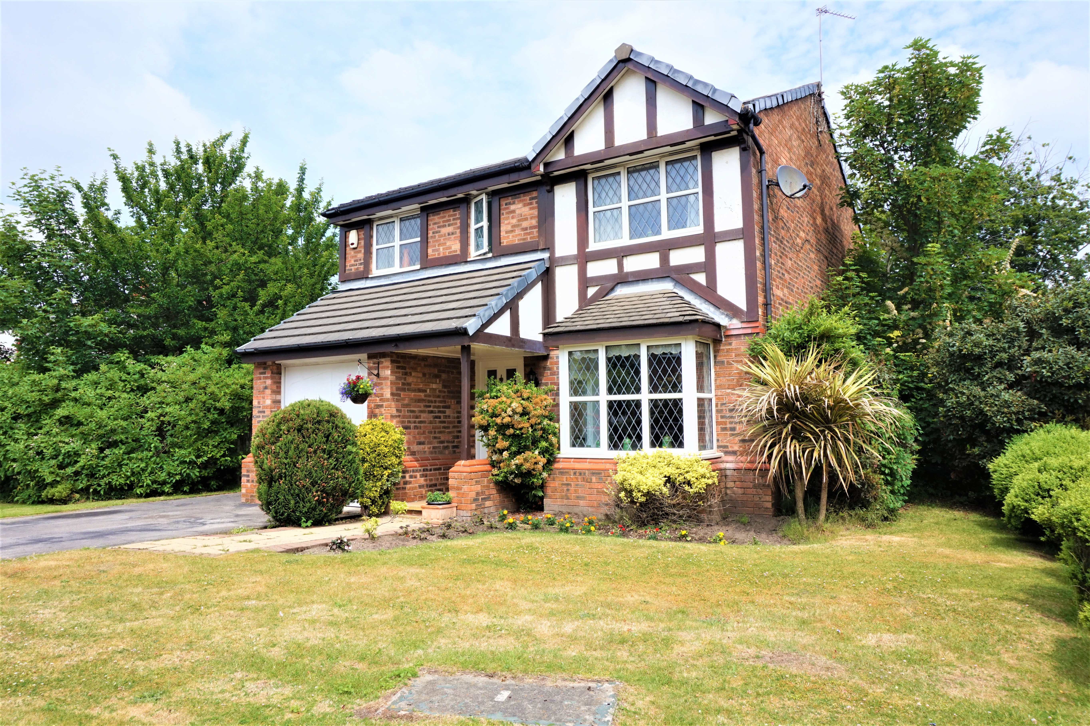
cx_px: 545
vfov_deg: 53.1
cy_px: 363
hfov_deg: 73.8
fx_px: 726
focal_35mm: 24
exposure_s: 1/80
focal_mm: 16
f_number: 13
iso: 100
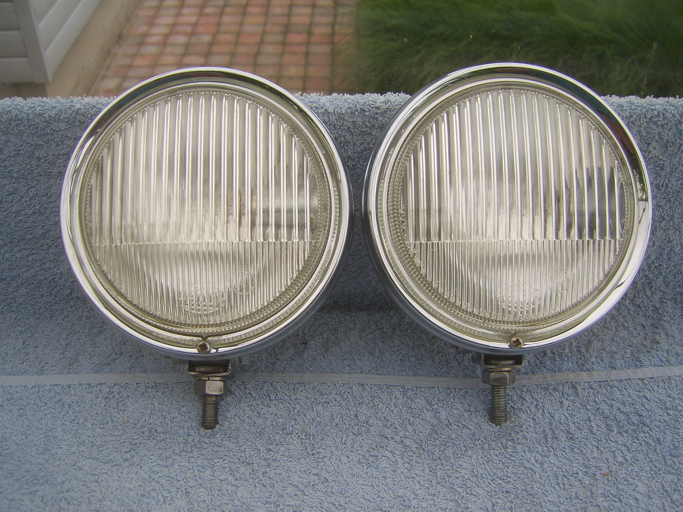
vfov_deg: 37.7
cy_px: 256
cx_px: 342
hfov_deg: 49.0
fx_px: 750
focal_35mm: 38
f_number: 2.8
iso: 50
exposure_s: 1/100
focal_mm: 7.8
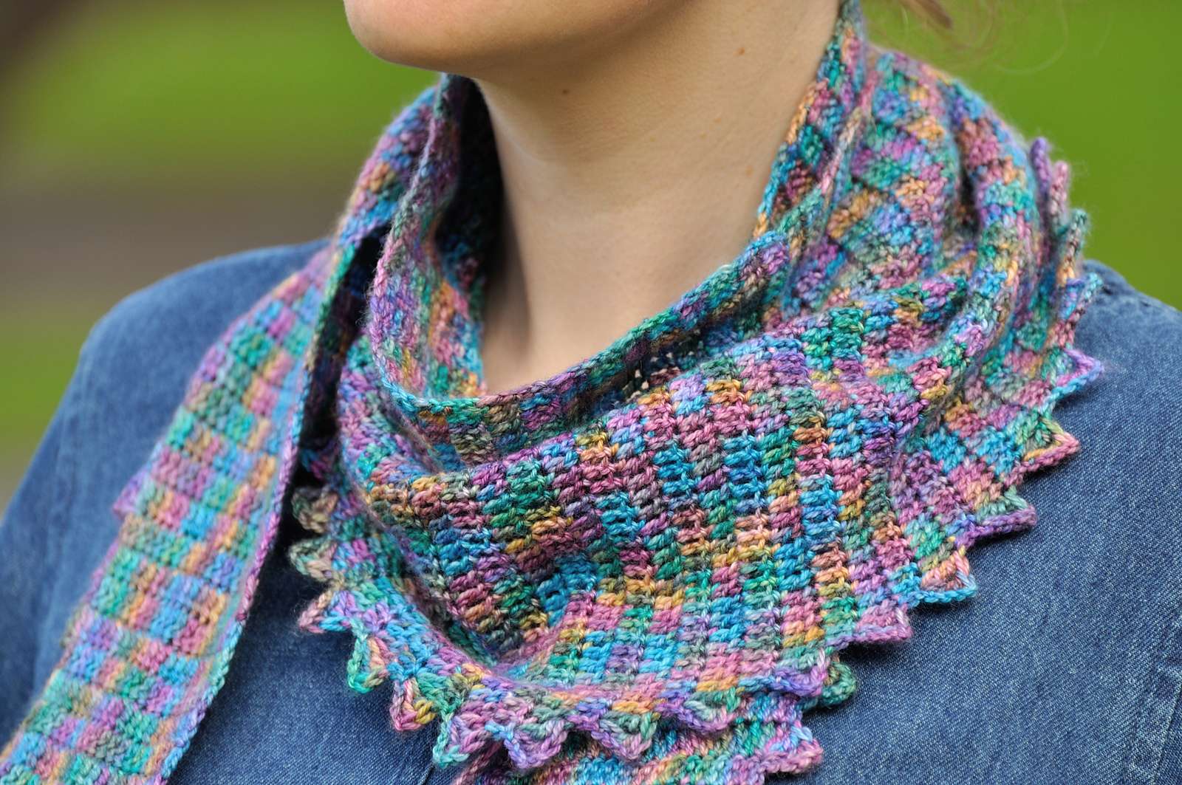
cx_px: 591
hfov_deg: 7.6
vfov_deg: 5.1
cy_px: 392
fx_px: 8855
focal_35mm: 270
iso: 200
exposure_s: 1/90
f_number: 5
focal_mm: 180
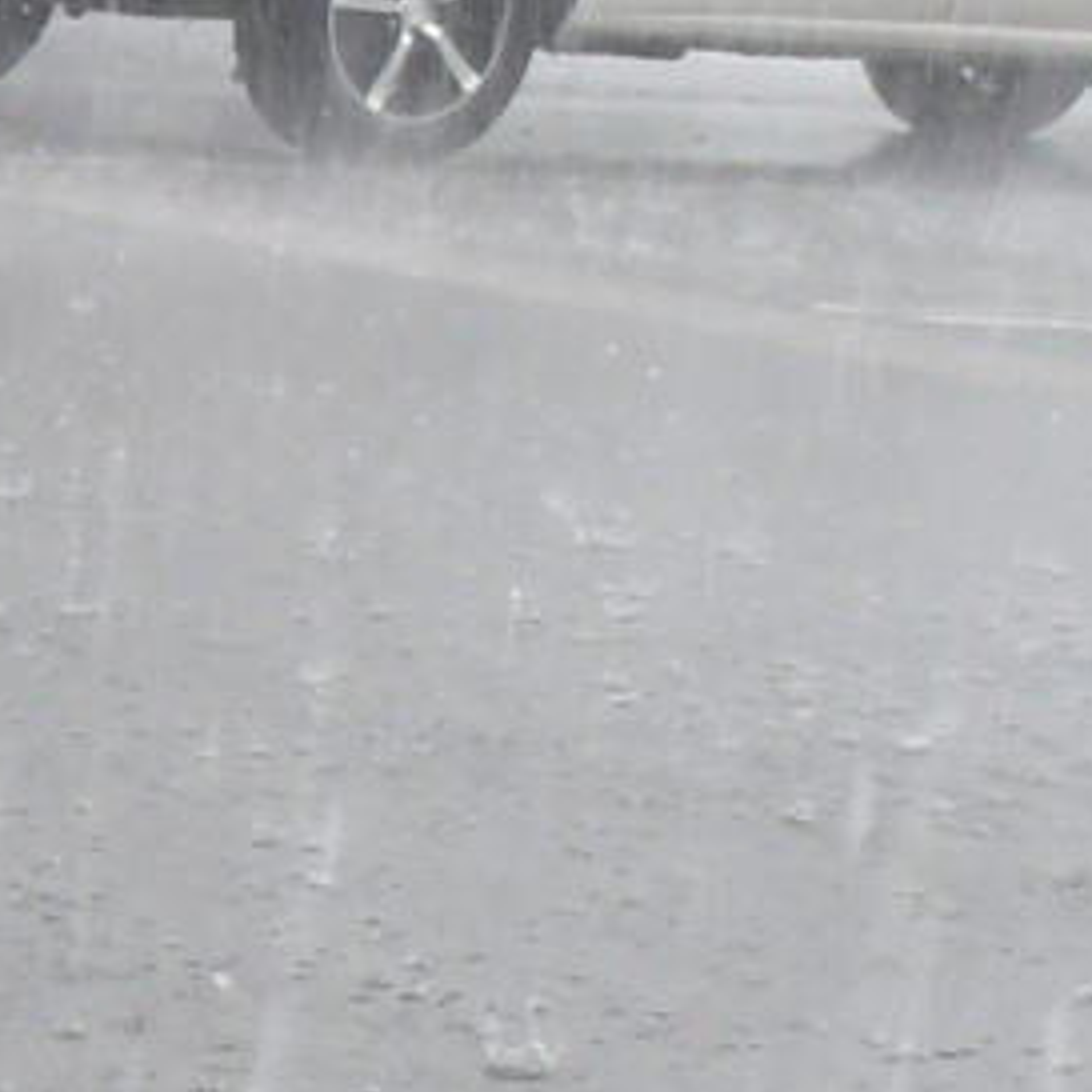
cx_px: -1852
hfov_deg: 8.0
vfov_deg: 8.8
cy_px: 1220
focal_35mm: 197
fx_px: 7031
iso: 640
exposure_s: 1/100
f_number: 6.3
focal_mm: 26
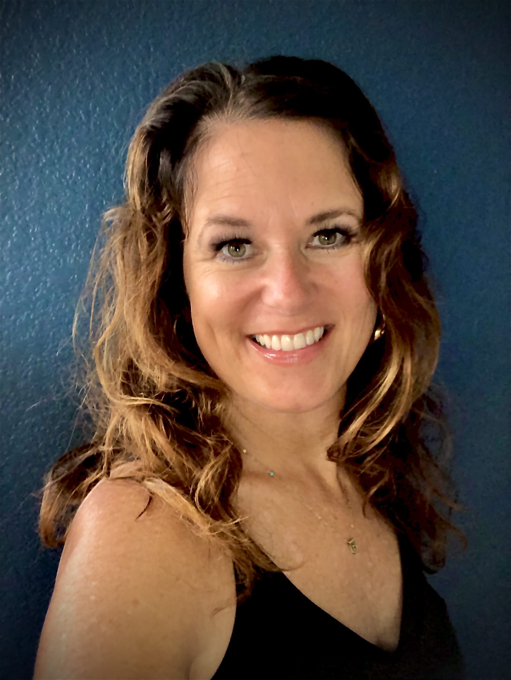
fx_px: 629
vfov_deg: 56.8
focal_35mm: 32
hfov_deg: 44.2
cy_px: 340
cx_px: 256
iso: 200
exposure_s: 1/60
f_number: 2.2
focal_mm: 2.87
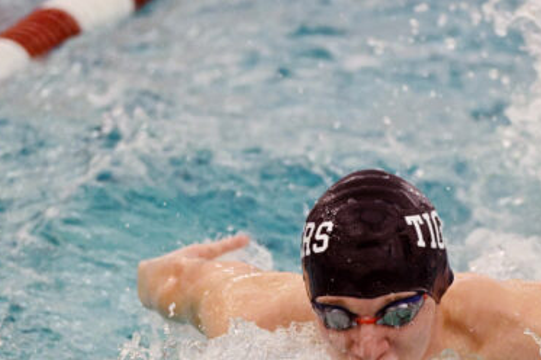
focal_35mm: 403
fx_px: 6051
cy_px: 351
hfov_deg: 5.1
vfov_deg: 3.4
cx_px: 418
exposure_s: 1/1000
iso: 12800
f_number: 4.5
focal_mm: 200
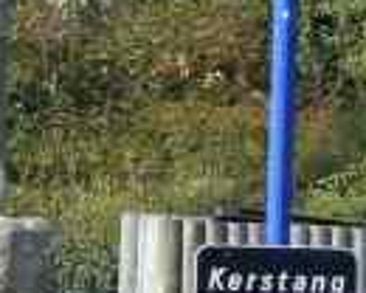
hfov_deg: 2.6
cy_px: 4
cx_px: 225
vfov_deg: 2.1
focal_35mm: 752
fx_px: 8146
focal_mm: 33.5
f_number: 5.6
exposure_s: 1/320
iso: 80
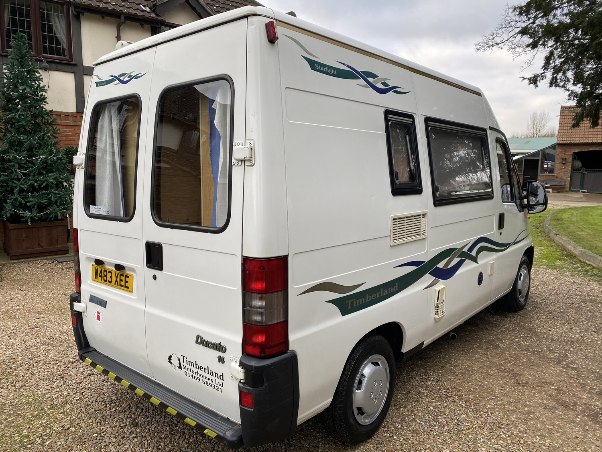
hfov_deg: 67.3
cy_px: 226
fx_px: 452
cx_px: 301
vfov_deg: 53.1
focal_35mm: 26
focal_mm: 4.25
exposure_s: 1/122
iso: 40
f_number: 1.8
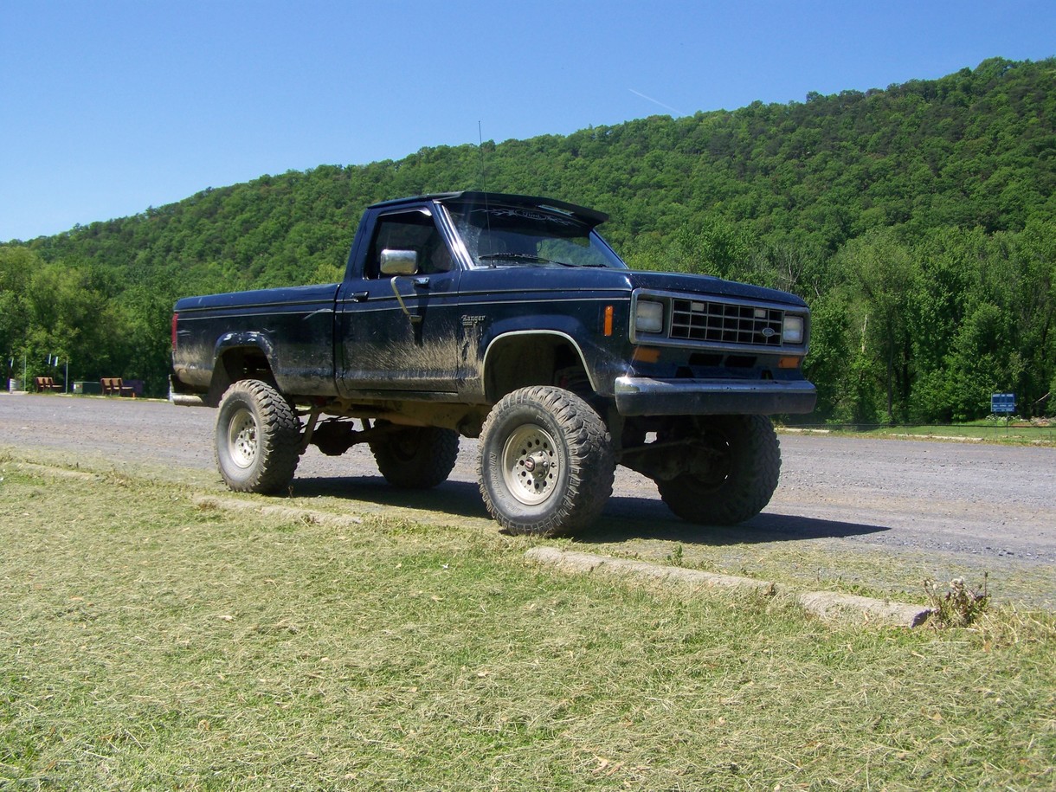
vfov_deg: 37.7
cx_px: 528
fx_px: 1159
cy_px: 396
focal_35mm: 38
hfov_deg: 49.0
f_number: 4
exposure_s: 1/400
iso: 64
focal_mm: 6.3
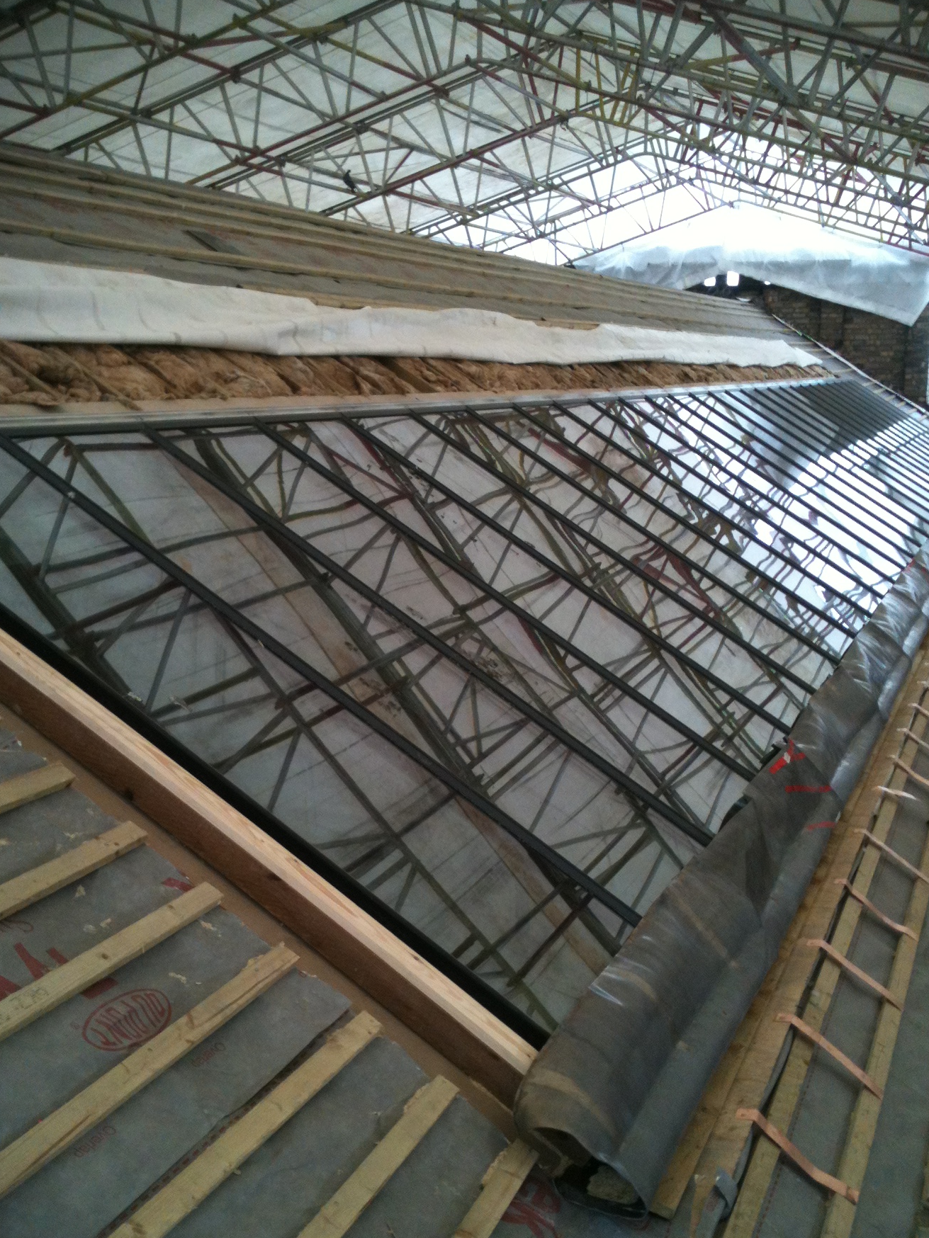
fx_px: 1467
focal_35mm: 41
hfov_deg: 35.1
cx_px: 421
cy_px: 695
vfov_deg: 45.7
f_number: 2.8
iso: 80
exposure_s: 1/120
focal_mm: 3.85
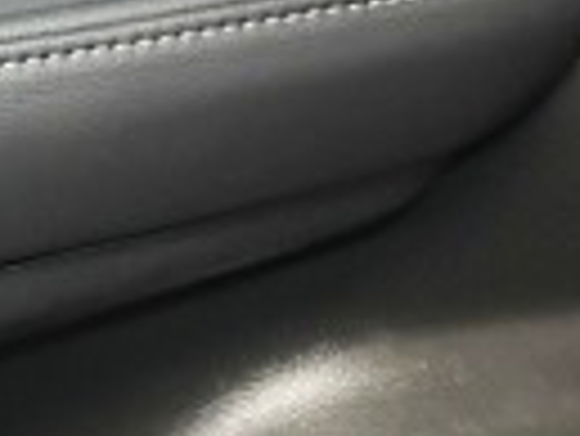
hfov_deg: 9.3
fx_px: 3186
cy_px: 103
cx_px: -836
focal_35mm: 190
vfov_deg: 7.8
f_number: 1.78
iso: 1000
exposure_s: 1/40
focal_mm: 6.86
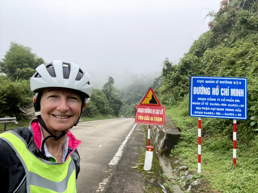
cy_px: 96
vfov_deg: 58.9
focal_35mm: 23
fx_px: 171
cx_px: 129
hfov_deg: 73.9
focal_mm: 2.71
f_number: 2.2
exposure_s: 1/122
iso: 80
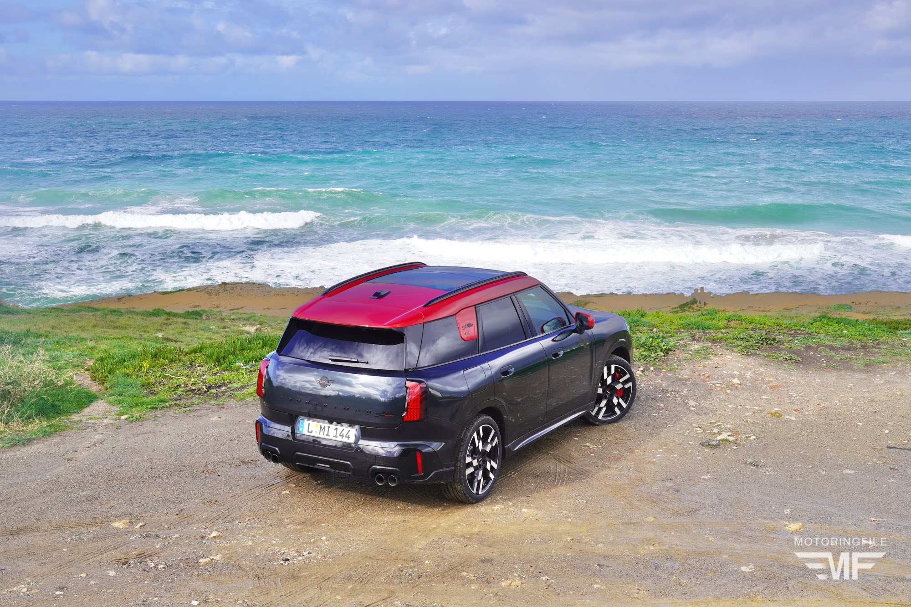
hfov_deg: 42.8
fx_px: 1161
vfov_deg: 29.3
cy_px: 304
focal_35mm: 46
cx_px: 456
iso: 100
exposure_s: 1/160
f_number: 10
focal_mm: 30.6
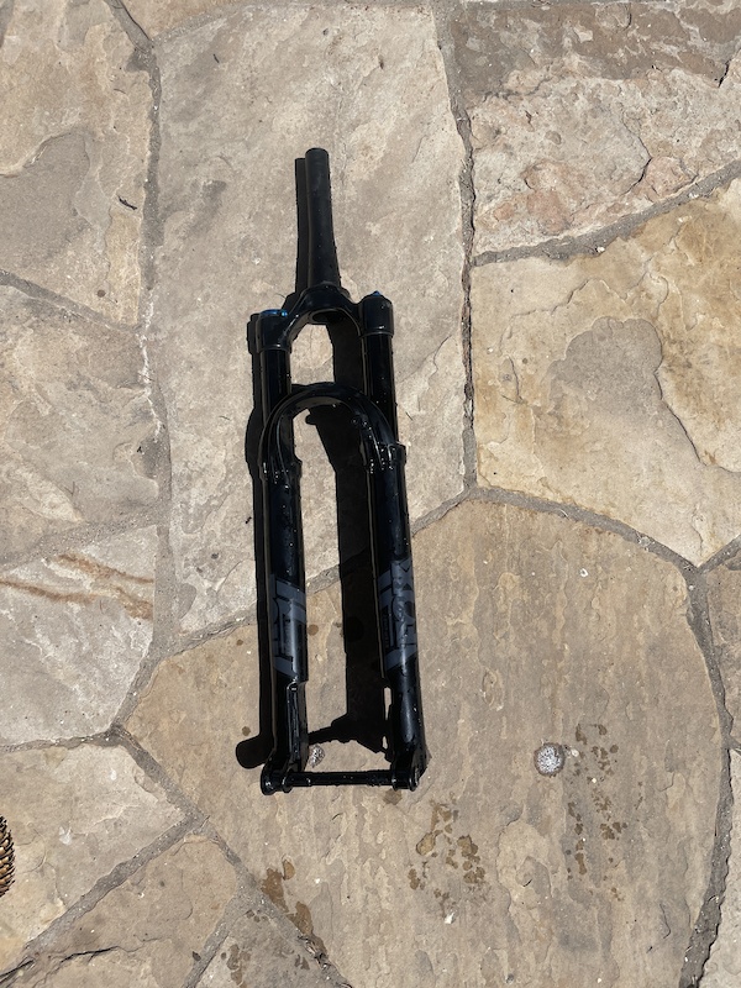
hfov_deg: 53.1
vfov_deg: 67.3
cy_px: 494
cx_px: 370
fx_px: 742
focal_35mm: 26
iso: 32
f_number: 1.6
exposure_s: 1/6897
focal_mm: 4.2
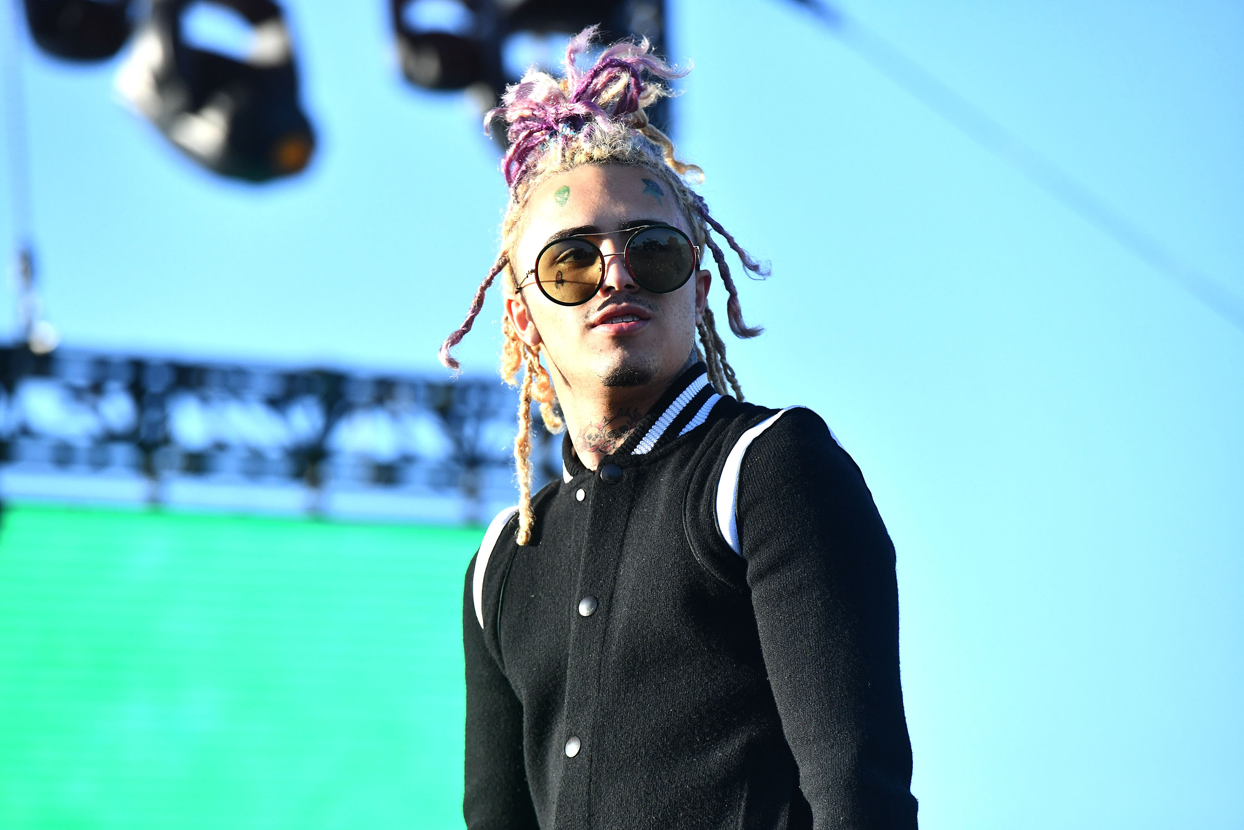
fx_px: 6738
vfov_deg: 7.0
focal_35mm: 195
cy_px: 415
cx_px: 622
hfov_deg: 10.5
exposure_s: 1/3200
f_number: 6.3
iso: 1250
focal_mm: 195
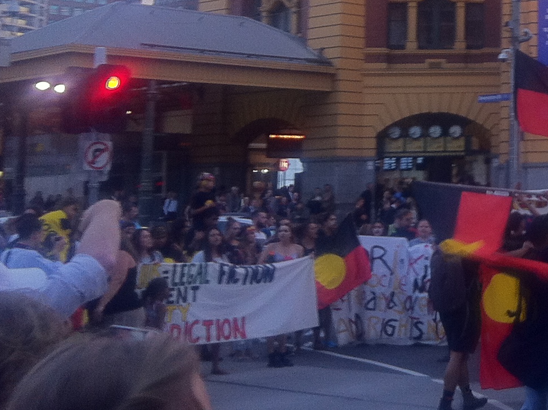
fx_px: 1471
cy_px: -14
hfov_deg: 19.7
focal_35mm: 93
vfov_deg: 15.5
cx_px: 685
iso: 80
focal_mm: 3.85
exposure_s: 1/20
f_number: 2.8
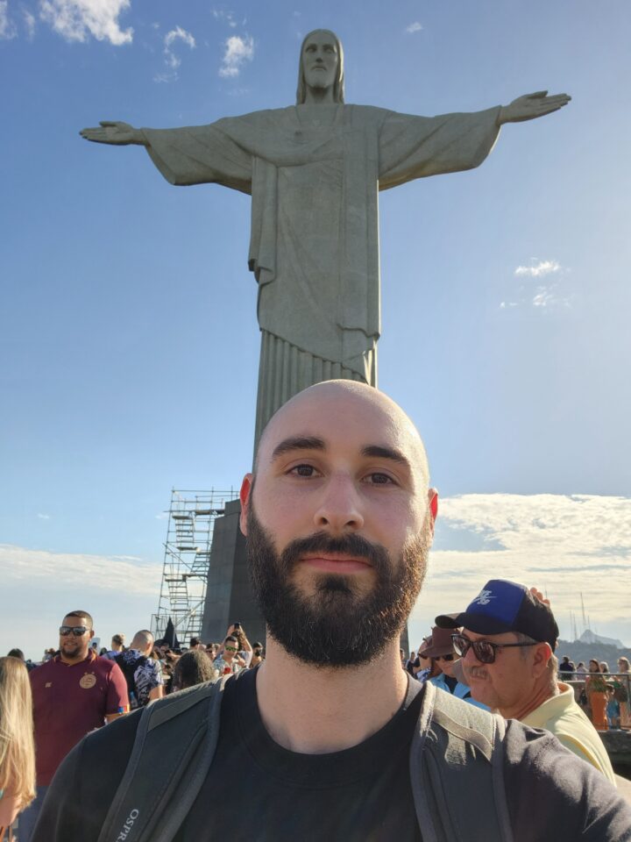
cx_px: 316
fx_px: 608
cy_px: 421
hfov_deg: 54.9
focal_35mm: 25
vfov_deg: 69.4
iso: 50
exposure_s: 1/1000
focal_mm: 3.3
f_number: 2.2
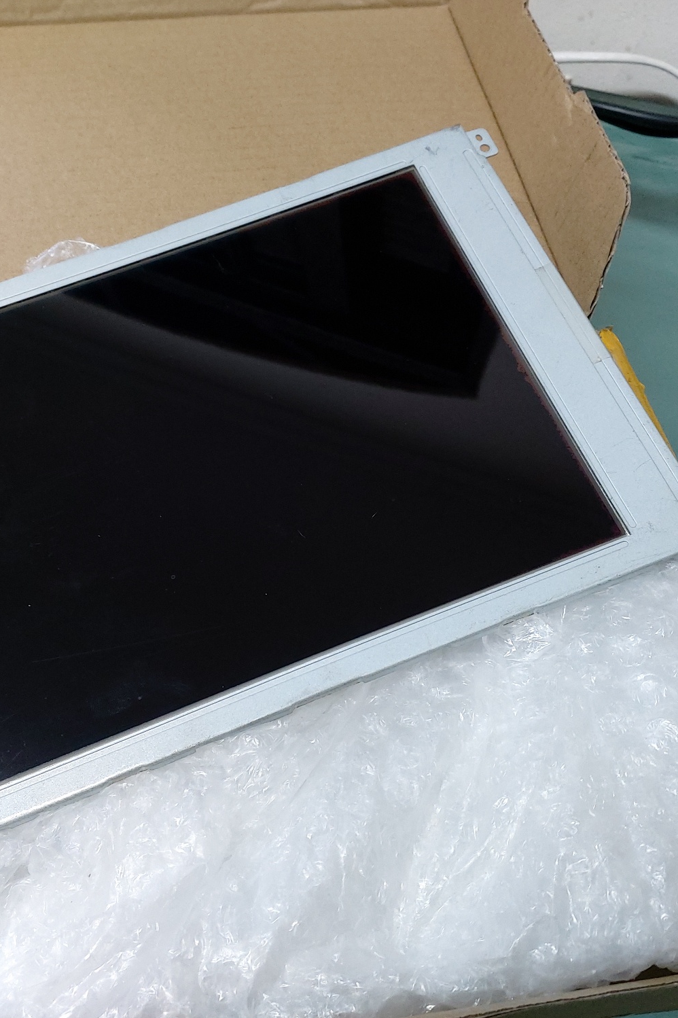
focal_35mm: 35
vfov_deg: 54.4
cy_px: 506
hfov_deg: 37.7
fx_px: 989
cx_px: 279
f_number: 2
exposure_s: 1/40
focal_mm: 4.58
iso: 200
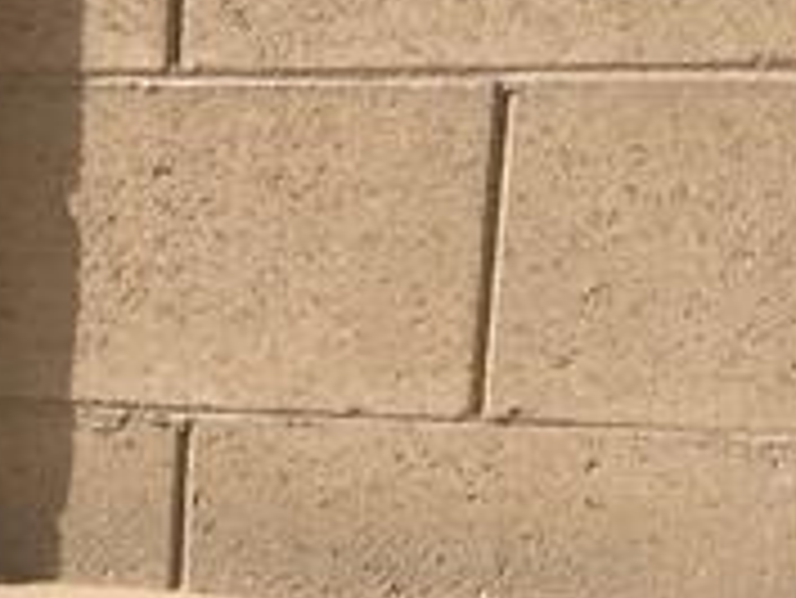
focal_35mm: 131
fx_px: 3014
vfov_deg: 10.5
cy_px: 1133
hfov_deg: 14.3
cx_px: -288
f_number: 2.2
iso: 25
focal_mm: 4.15
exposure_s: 1/916
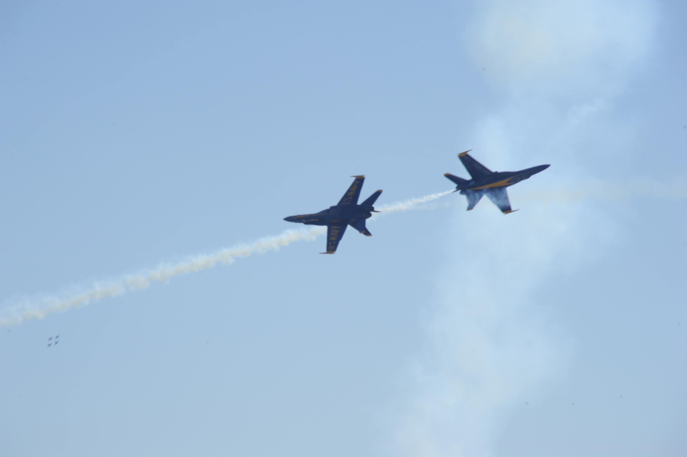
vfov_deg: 6.9
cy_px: 228
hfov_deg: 10.3
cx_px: 344
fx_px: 3814
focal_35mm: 200
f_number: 16
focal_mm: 200
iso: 500
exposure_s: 1/1000
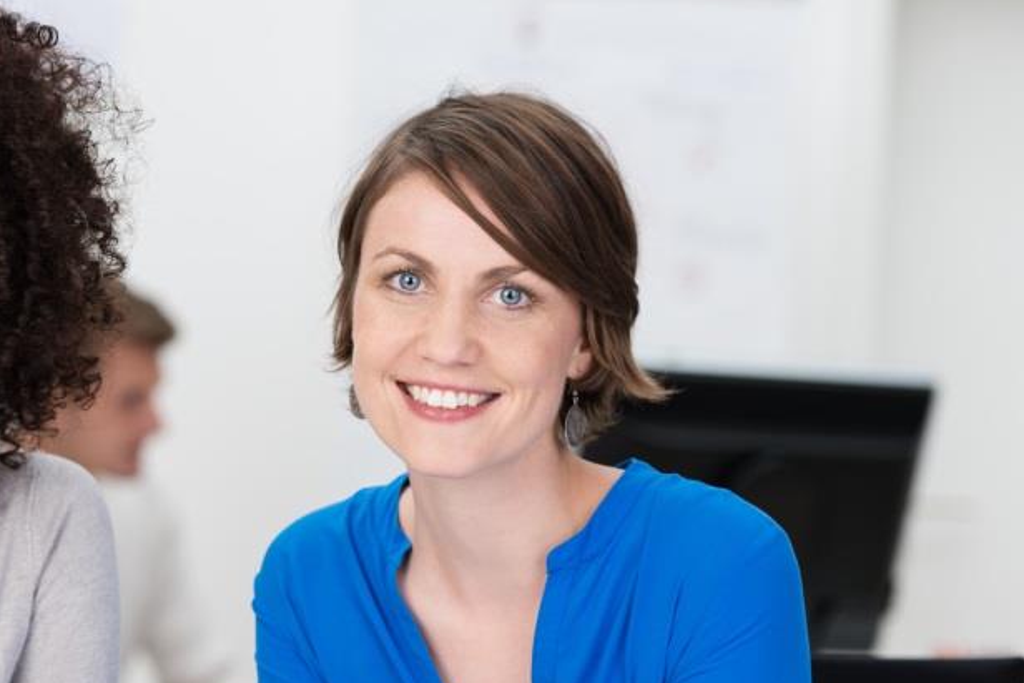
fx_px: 5206
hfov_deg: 11.2
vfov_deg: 7.5
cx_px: 253
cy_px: 446
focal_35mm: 183
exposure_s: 1/160
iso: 100
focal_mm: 110
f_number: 3.5
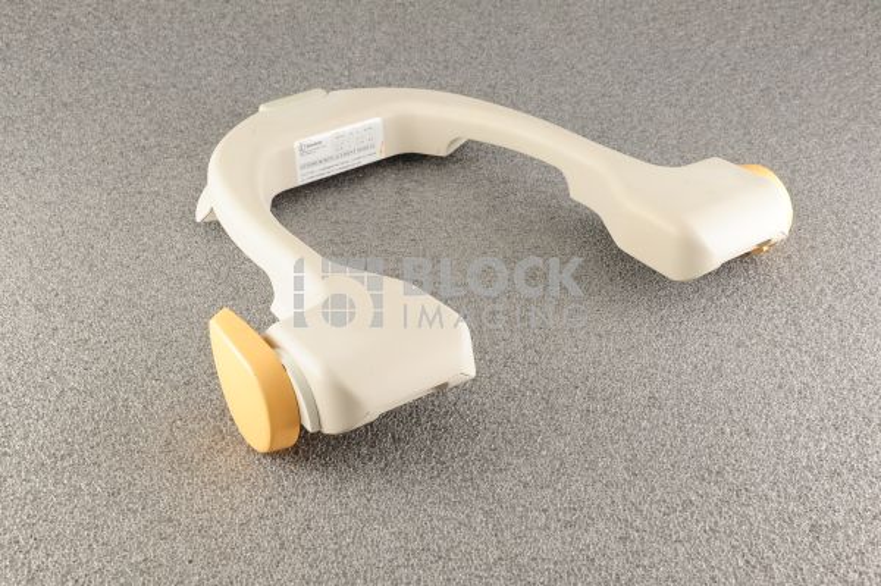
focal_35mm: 50
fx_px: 1223
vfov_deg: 26.9
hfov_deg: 39.6
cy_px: 293
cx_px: 440
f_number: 11
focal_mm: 50
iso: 1600
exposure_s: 1/160
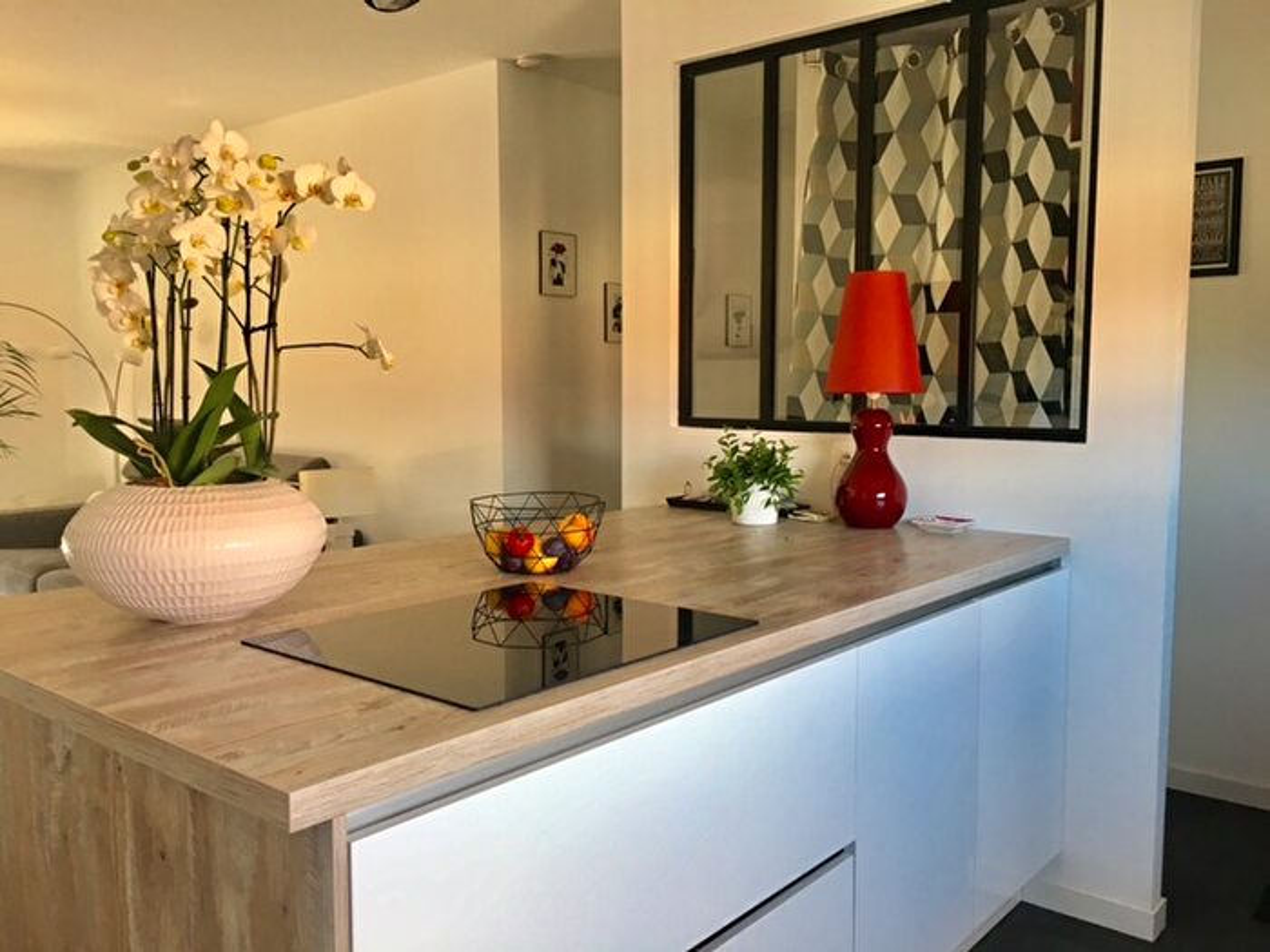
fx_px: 1064
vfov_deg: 48.2
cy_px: 476
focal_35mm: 29
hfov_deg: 61.7
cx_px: 635
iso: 32
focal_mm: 4.15
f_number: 2.2
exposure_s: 1/33
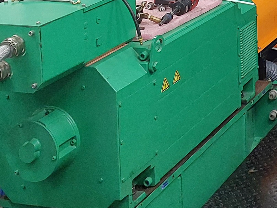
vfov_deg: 16.2
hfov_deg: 21.6
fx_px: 640
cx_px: 377
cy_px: -138
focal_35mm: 80
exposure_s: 1/50
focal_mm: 5.06
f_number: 1.8
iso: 250
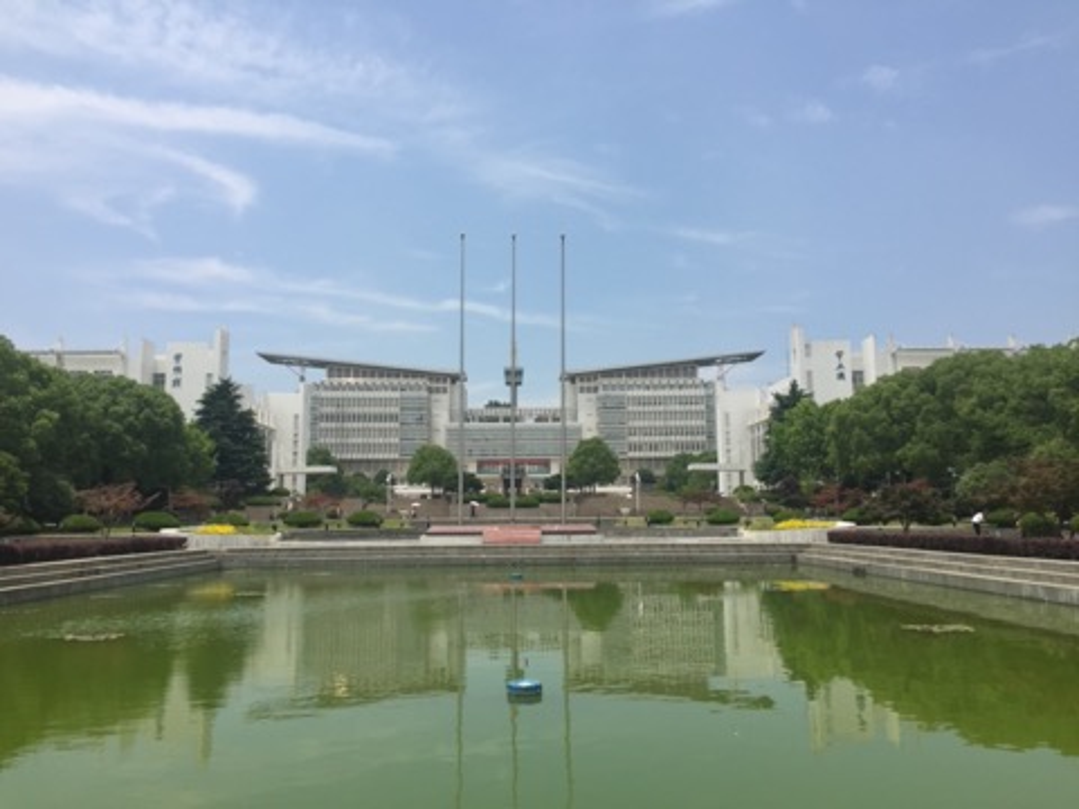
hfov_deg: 61.7
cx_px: 540
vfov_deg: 48.2
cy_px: 404
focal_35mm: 29
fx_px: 904
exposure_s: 1/2475
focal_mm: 4.15
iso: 32
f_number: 2.2
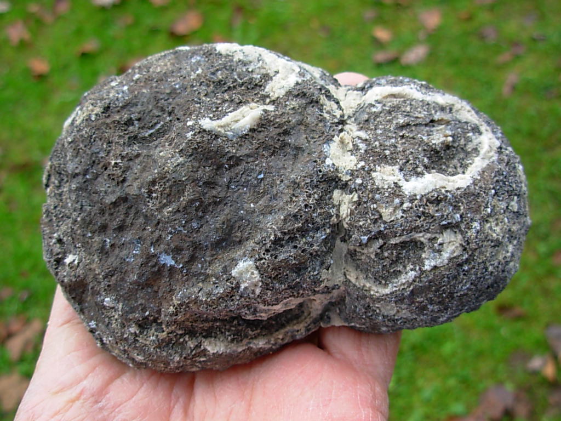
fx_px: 616
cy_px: 210
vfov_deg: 37.7
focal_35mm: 38
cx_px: 280
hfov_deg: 49.0
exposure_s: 1/42.7
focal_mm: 6.3
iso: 50
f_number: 2.9
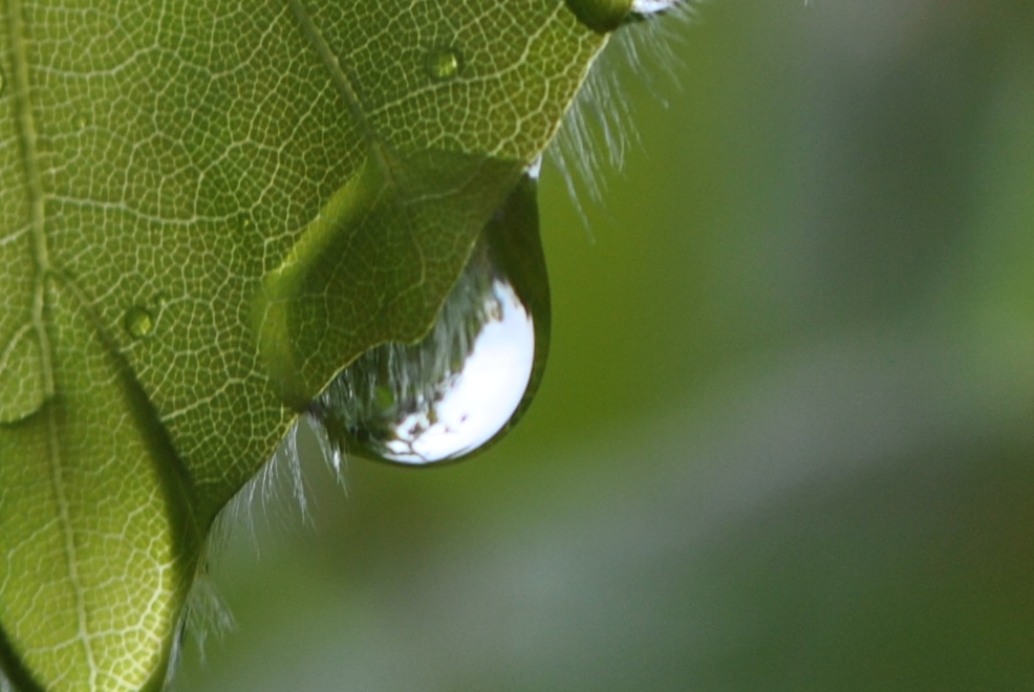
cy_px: -69
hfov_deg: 6.3
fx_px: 9316
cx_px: -39
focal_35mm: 324
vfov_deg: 4.2
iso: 100
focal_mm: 55
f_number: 7.1
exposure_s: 1/200
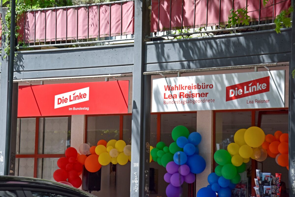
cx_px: 148
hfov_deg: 19.5
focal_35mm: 105
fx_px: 860
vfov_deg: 13.0
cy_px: 98
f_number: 5.6
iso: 500
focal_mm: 70
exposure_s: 1/1000
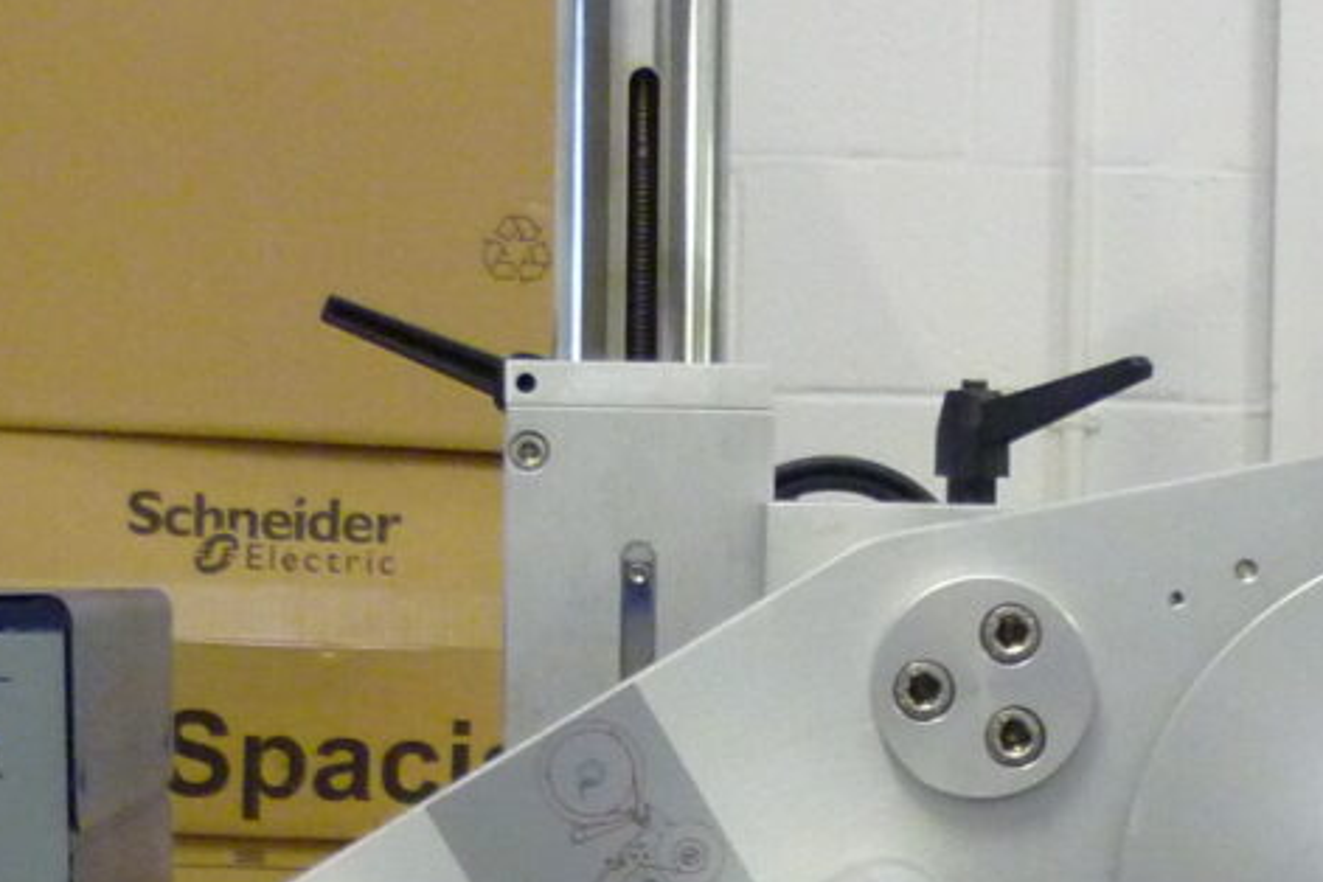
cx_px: 924
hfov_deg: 18.2
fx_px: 4116
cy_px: 1118
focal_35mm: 112
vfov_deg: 11.9
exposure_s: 1/10
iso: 400
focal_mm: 5.5
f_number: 2.8
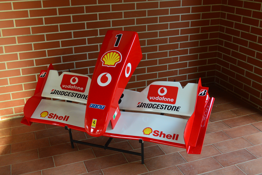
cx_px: 131
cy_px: 88
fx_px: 305
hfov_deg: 46.4
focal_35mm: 42
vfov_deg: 31.8
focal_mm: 28
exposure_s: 1/60
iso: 800
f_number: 5.6
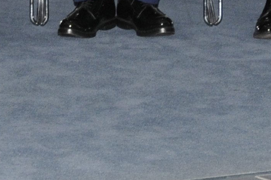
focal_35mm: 292
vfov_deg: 4.6
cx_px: 38
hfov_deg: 7.1
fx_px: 2195
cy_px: -250
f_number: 8
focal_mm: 32
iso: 320
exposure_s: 1/60
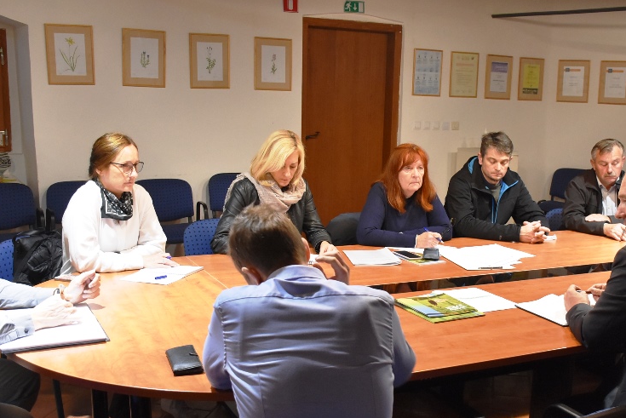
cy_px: 249
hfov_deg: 42.5
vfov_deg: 29.2
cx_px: 383
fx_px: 800
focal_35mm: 46
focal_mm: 22
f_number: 4
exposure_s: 1/60
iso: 1800
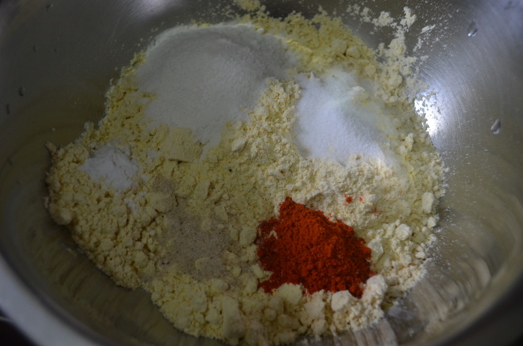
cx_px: 262
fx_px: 609
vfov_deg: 31.8
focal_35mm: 42
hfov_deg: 46.5
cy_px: 173
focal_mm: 28
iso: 800
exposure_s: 1/30
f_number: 4.5
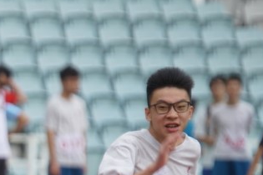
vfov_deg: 1.0
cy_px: 289
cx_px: -197
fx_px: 9621
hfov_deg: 1.6
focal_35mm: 1317
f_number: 5.6
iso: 160
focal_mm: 360
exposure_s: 1/320
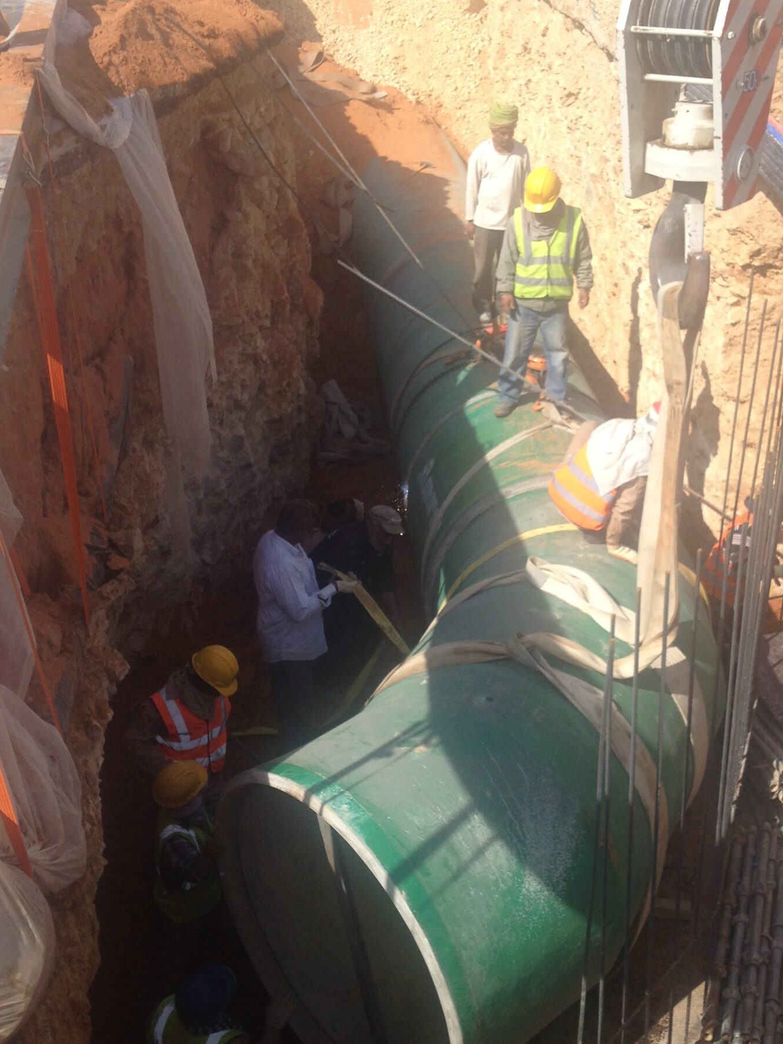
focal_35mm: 50
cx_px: 432
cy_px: 527
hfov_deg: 29.1
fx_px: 1508
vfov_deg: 38.2
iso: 50
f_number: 2.4
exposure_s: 1/1381
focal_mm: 4.28
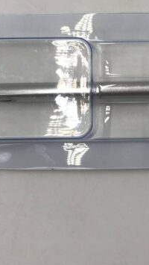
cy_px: 111
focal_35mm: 86
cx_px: 194
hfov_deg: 13.6
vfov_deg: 24.7
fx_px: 603
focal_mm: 3.99
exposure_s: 1/160
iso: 20
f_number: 1.8
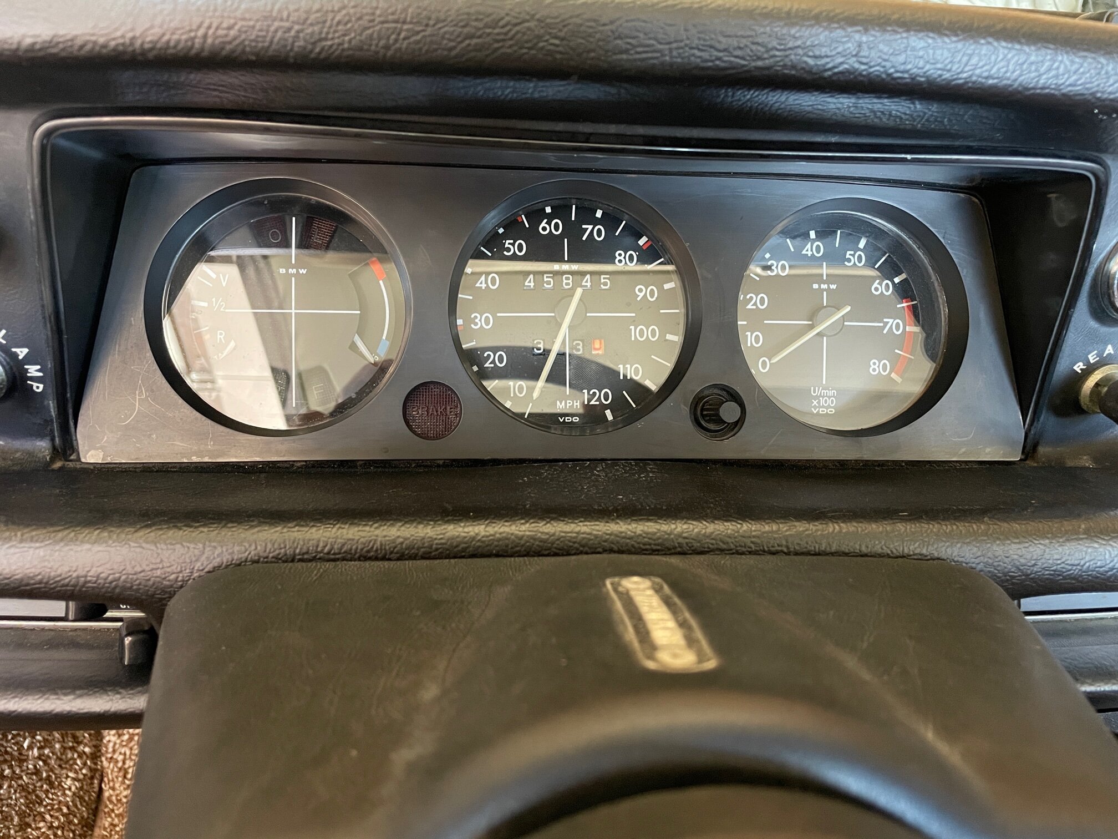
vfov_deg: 53.1
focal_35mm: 26
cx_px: 559
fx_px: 840
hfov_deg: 67.3
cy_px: 420
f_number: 1.6
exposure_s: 1/30
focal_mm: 4.2
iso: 640
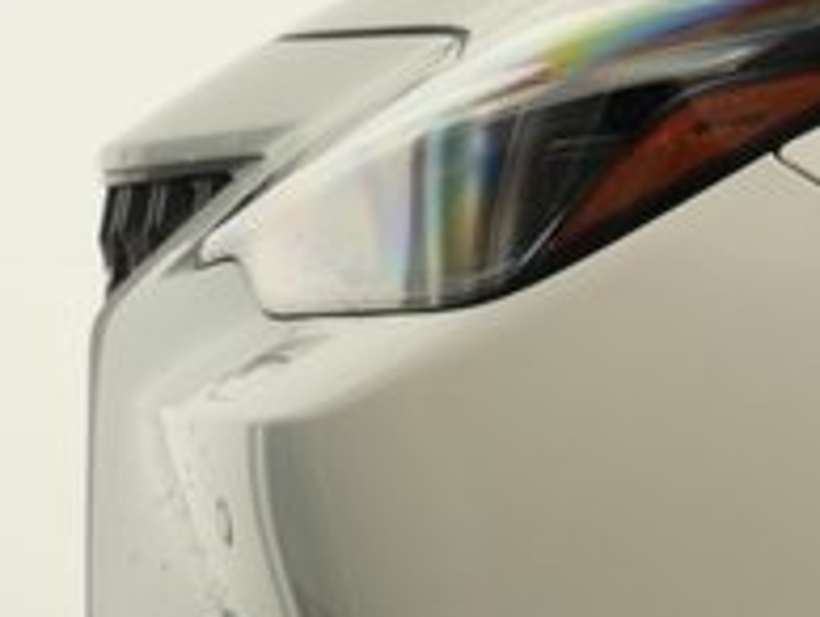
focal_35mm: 232
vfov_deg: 6.3
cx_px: 1784
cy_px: 1044
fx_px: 5503
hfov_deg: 8.0
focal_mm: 22
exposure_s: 1/200
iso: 250
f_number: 5.6
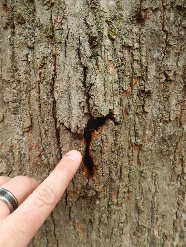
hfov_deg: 54.9
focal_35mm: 25
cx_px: 93
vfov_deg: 69.4
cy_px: 124
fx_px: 179
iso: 180
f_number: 3.4
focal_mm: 4.5
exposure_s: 1/250
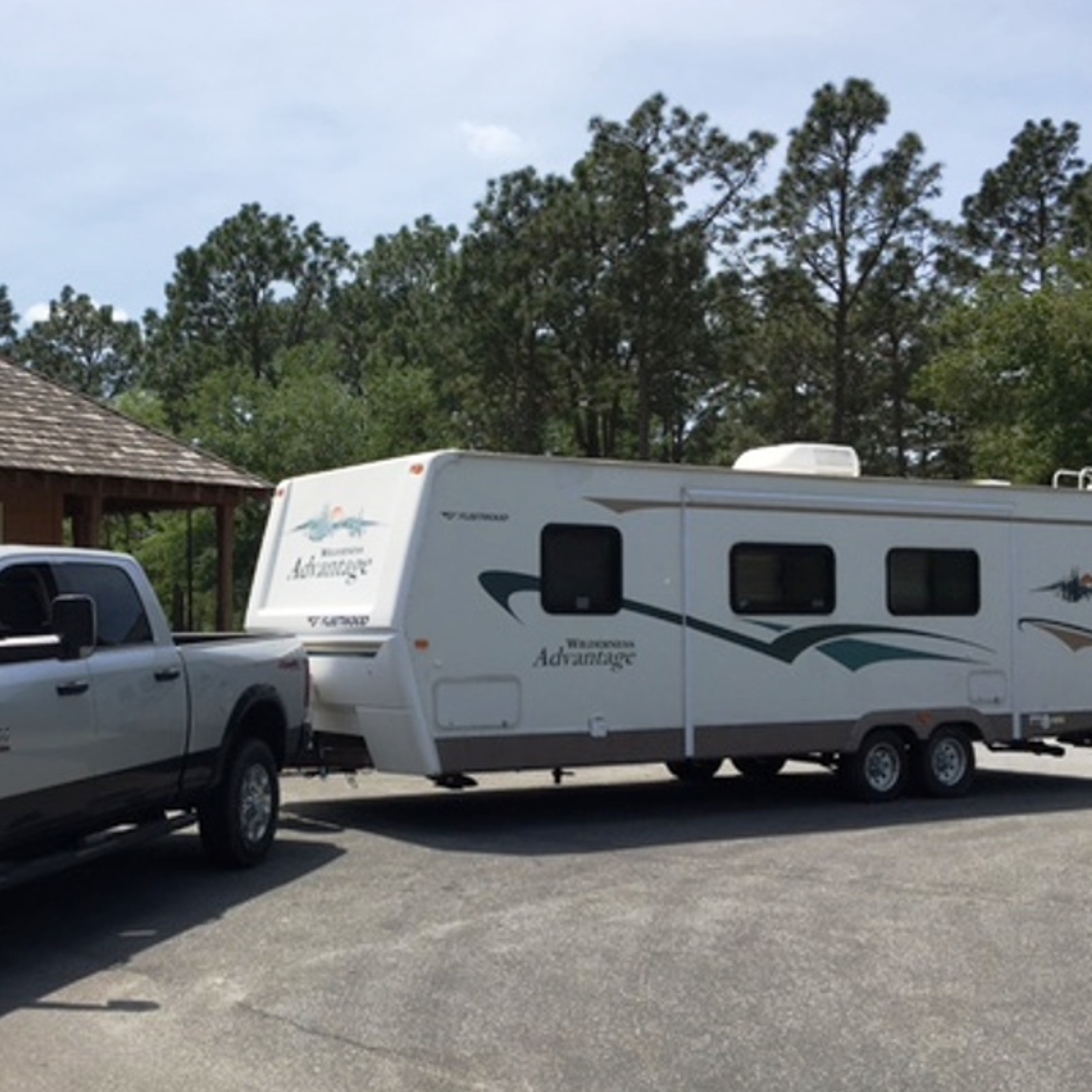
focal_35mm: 41
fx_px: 1463
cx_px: 299
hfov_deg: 40.0
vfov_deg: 40.9
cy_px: 592
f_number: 2.2
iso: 25
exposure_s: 1/2198
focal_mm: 4.15
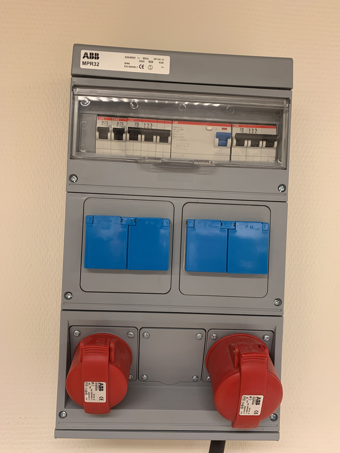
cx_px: 170
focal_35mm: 26
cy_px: 226
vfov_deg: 67.3
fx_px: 340
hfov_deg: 53.1
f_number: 1.8
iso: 160
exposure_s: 1/50
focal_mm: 4.25
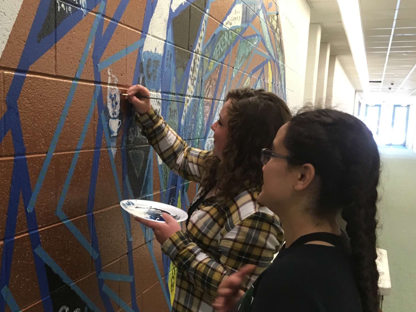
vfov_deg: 36.7
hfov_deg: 47.3
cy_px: 182
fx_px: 469
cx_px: 150
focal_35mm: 39
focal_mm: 4.15
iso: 125
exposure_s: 1/30
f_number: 2.2
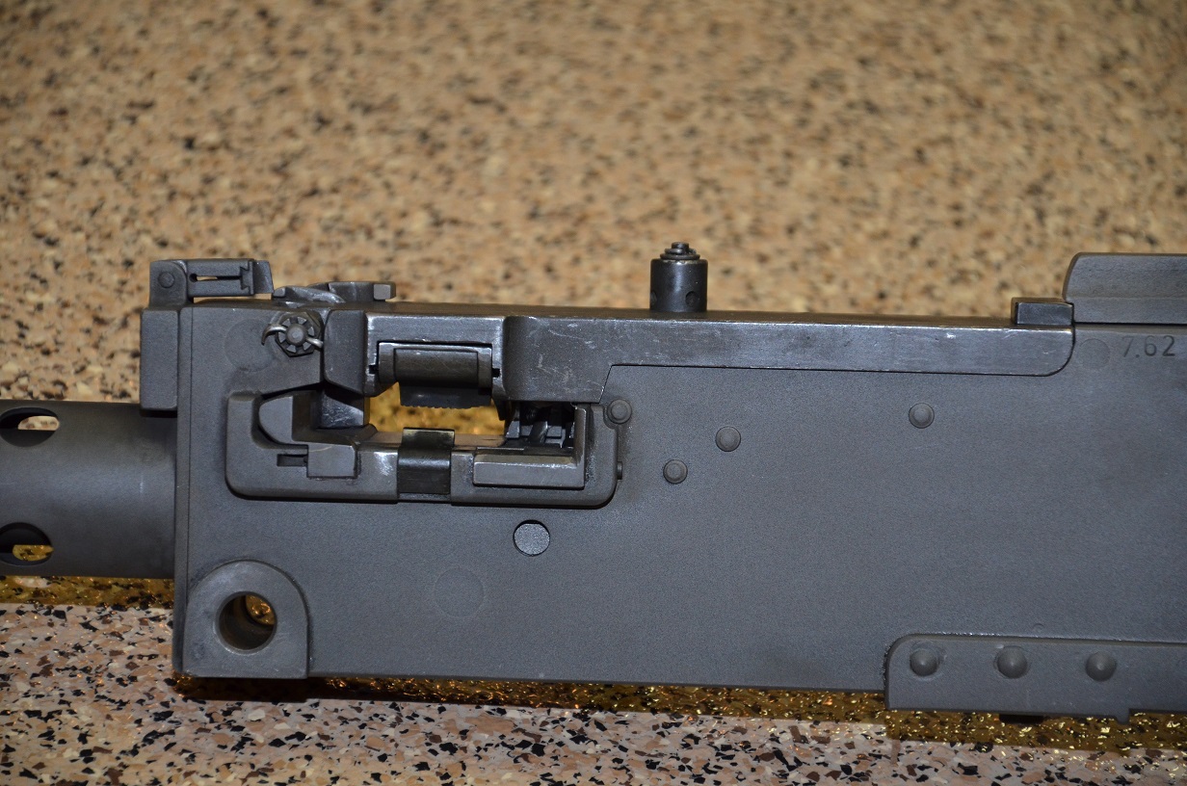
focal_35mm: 158
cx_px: 594
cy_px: 393
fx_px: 5182
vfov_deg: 8.7
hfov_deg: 13.1
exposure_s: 1/60
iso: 800
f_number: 5.6
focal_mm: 105
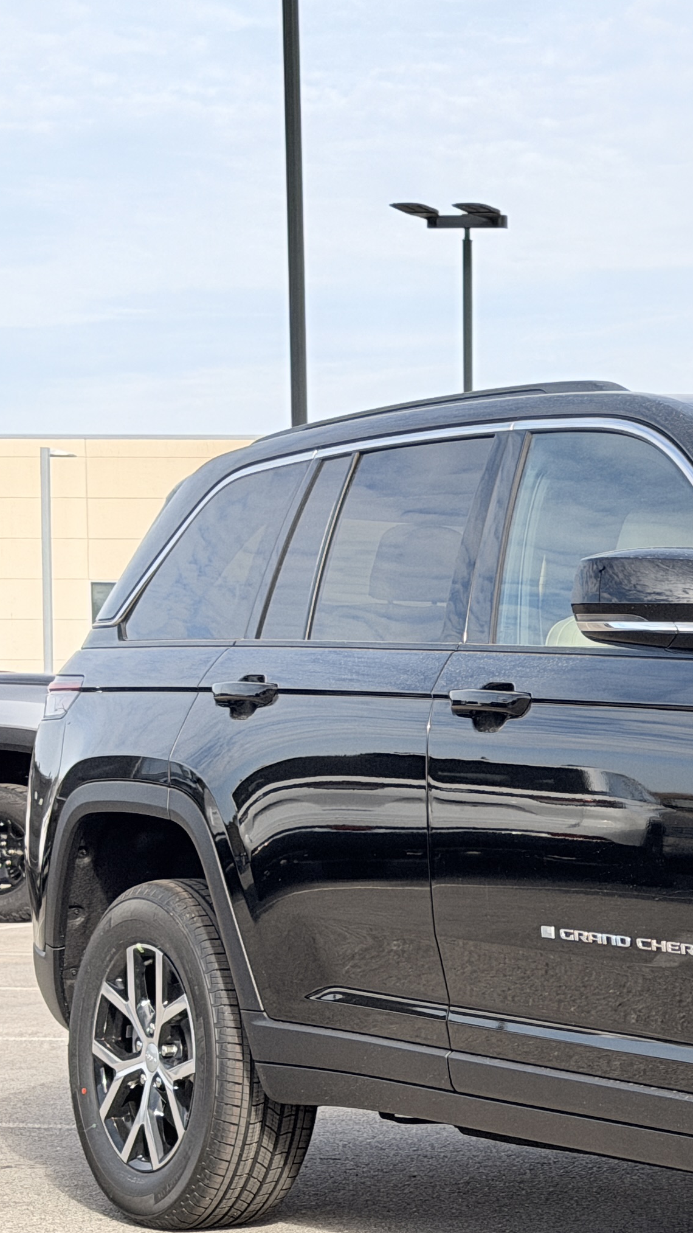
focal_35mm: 104
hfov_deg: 11.2
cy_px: 912
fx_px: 3398
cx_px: 1022
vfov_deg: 20.4
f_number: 1.78
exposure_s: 1/4098
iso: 64
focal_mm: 6.76
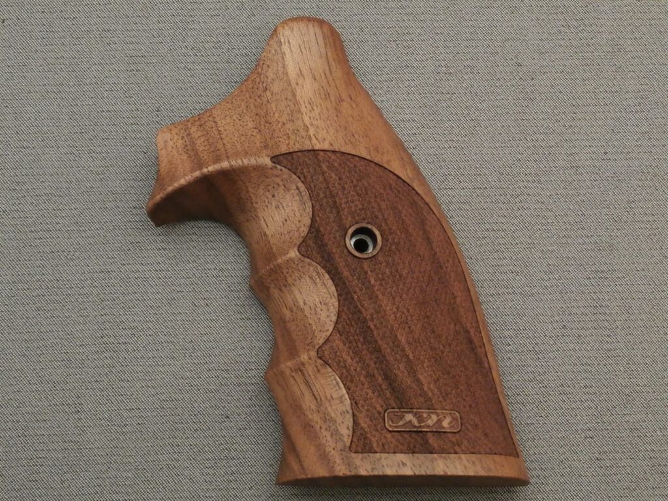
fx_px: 1061
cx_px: 334
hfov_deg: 34.9
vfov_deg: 26.6
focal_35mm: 55
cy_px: 250
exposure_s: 1/20
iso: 400
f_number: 4.1
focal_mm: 9.76
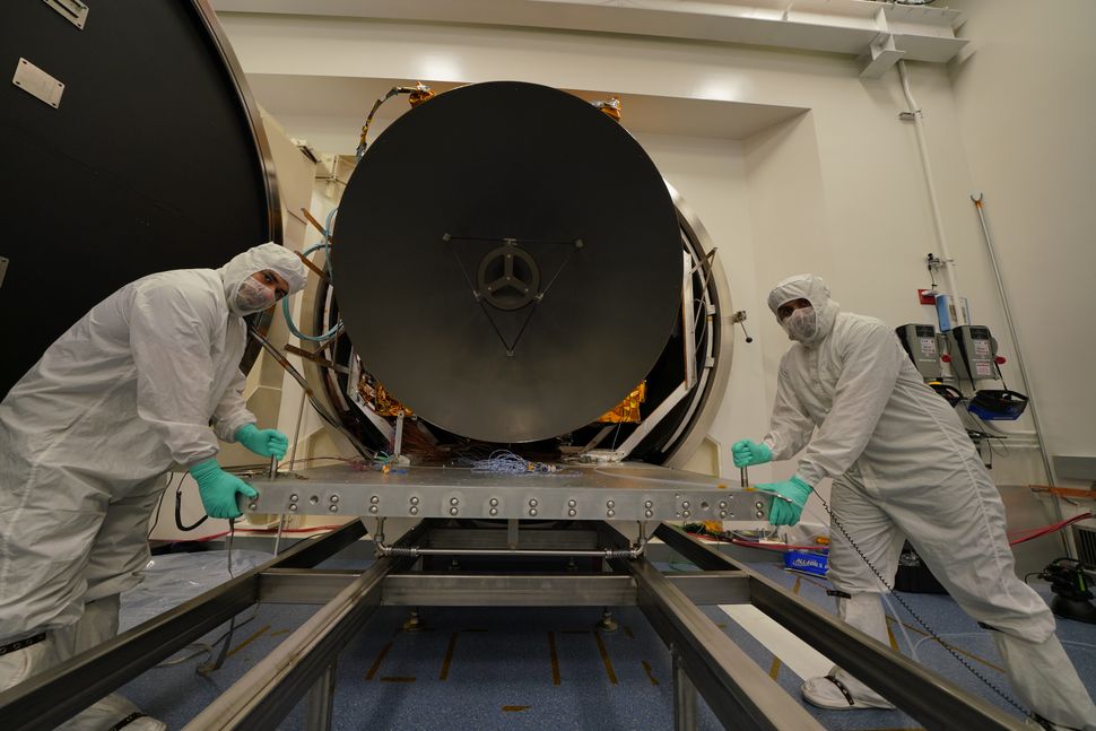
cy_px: 366
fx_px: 365
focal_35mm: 12
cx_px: 548
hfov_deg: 112.6
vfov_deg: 90.0
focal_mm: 12
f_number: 4.5
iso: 800
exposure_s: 1/160
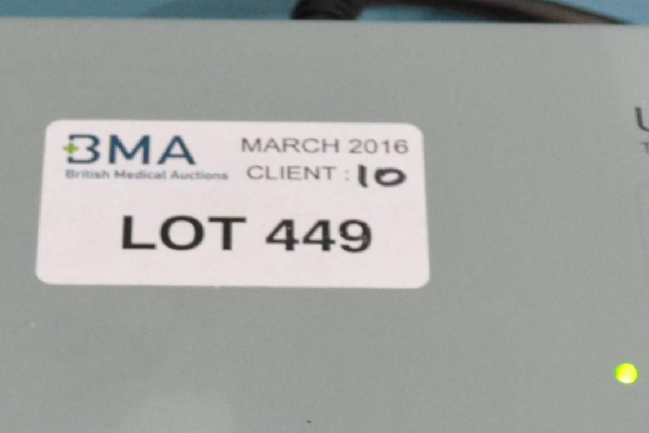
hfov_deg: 14.2
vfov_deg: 9.4
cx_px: 220
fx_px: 2596
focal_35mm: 144
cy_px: 561
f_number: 4
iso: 1600
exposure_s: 1/60
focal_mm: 24
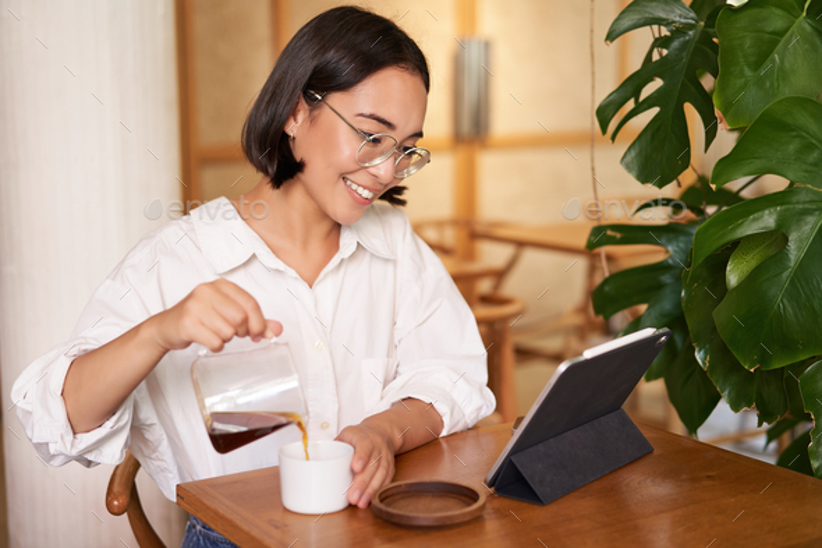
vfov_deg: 24.6
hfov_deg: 36.3
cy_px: 274
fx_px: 1255
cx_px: 411
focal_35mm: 55
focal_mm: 55
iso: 320
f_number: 2.2
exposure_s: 1/200
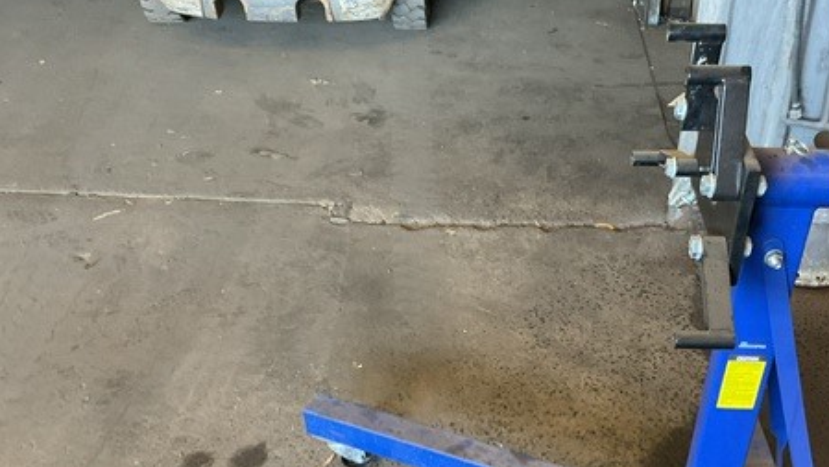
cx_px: 558
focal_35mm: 45
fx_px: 990
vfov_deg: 25.9
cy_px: 395
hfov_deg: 44.7
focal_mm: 3
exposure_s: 1/50
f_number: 1.8
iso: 200
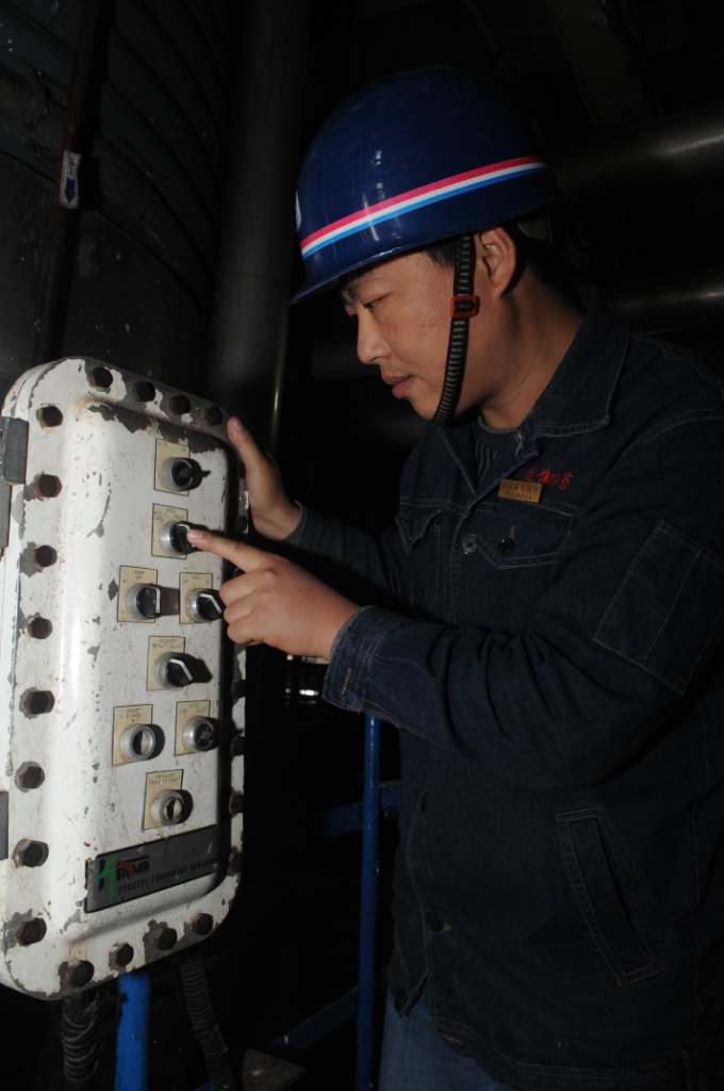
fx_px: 771
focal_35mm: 26
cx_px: 362
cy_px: 546
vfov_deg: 70.5
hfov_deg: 50.3
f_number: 6.3
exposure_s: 1/60
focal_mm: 17
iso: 500
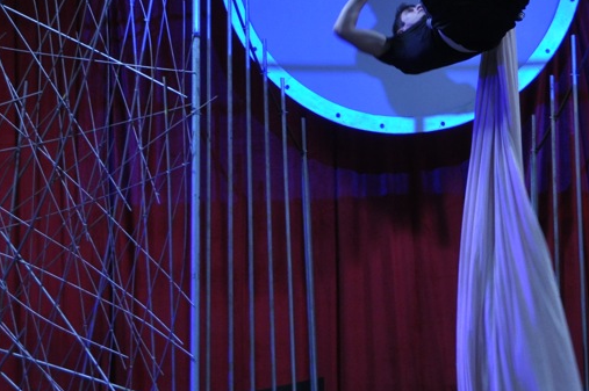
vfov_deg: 10.0
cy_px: 61
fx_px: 2223
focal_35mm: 136
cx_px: 288
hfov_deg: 15.1
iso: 800
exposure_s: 1/30
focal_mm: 46
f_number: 4.5
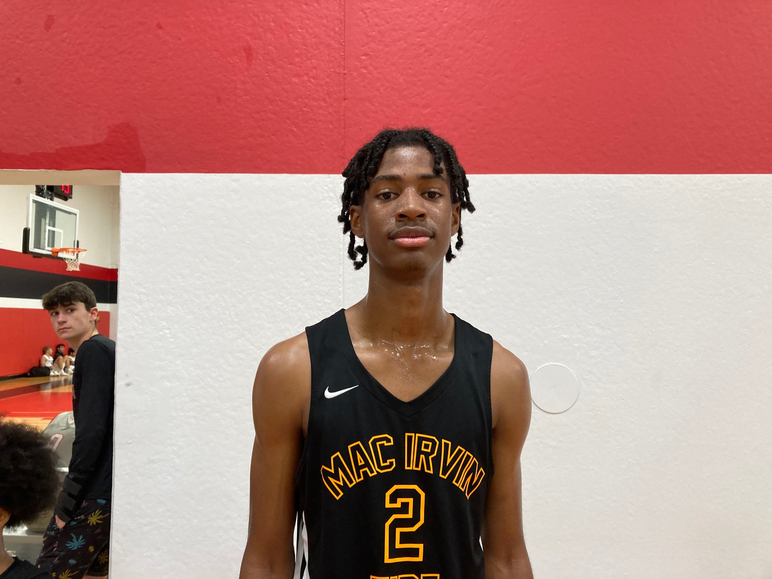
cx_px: 386
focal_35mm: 28
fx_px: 624
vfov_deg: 49.7
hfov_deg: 63.4
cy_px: 290
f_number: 1.8
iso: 100
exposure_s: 1/60
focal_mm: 3.99
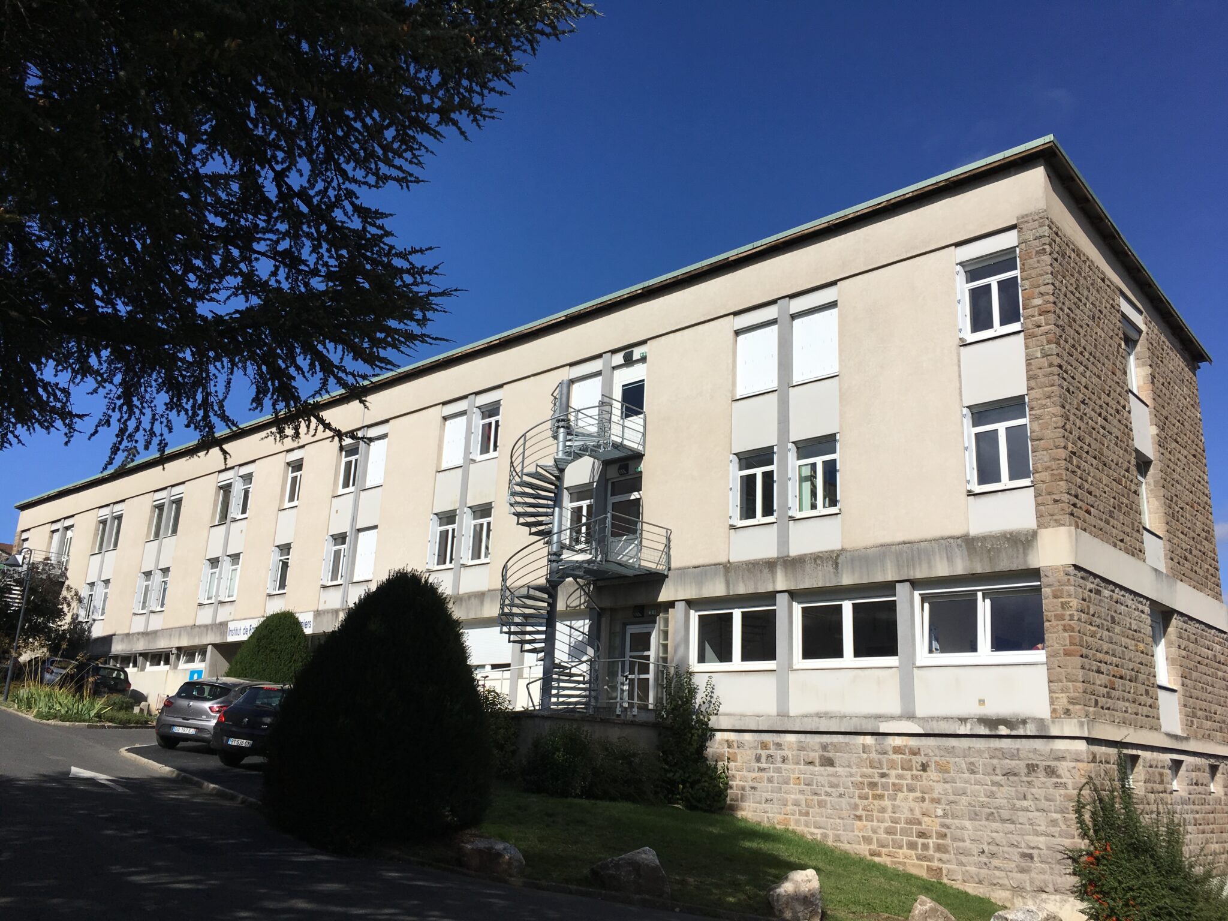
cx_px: 614
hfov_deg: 61.7
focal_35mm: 29
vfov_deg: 48.2
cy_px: 460
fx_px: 1029
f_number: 2.2
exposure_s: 1/3497
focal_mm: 4.15
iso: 25
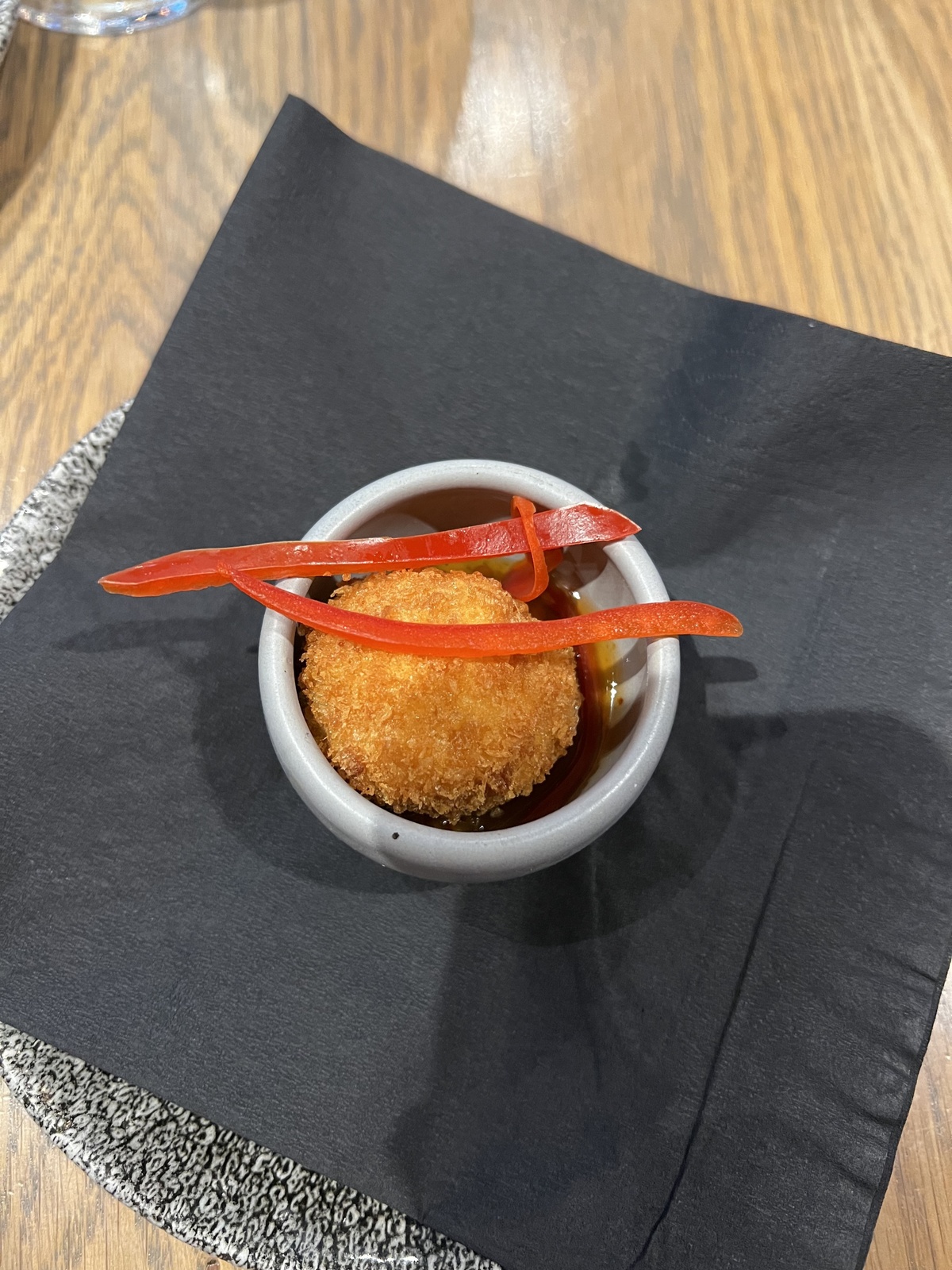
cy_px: 635
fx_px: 953
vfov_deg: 67.3
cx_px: 476
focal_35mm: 26
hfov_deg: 53.1
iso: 500
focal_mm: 5.7
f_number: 1.5
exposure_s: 1/50
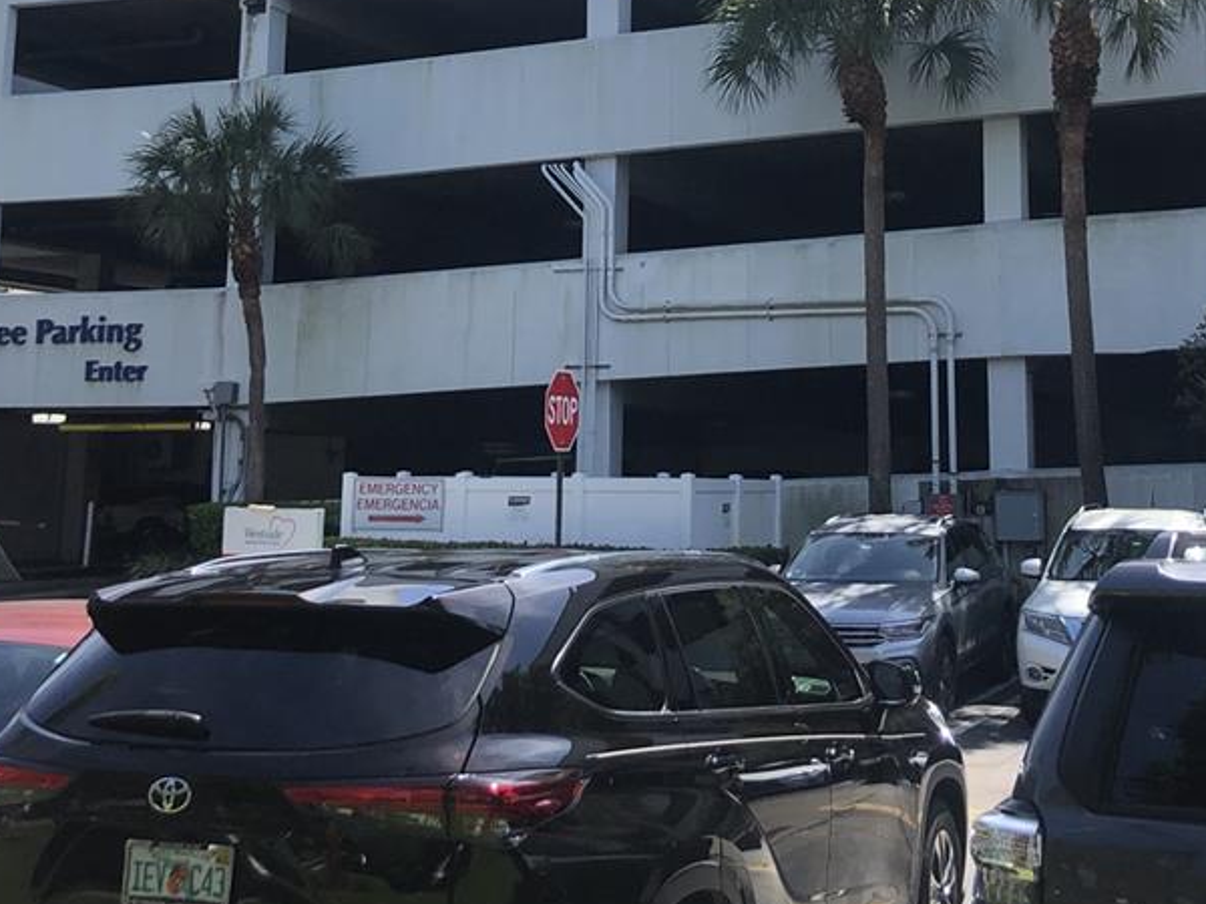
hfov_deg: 34.2
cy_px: 135
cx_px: 728
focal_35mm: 56
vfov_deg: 25.5
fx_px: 1951
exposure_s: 1/2024
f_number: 1.8
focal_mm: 3.99
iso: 20
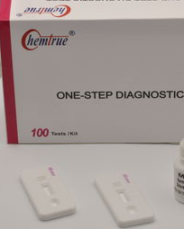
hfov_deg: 8.0
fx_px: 1314
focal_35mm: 193
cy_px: 103
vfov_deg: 10.0
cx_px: 133
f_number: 16
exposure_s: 1/25
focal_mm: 70
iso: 800
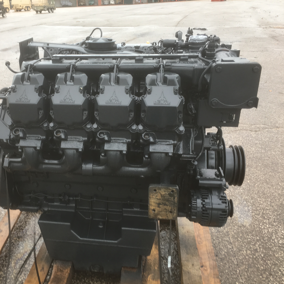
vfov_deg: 47.2
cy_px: 142
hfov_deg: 46.5
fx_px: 325
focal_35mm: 35
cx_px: 94
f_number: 2.2
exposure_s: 1/50
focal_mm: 4.15
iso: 32
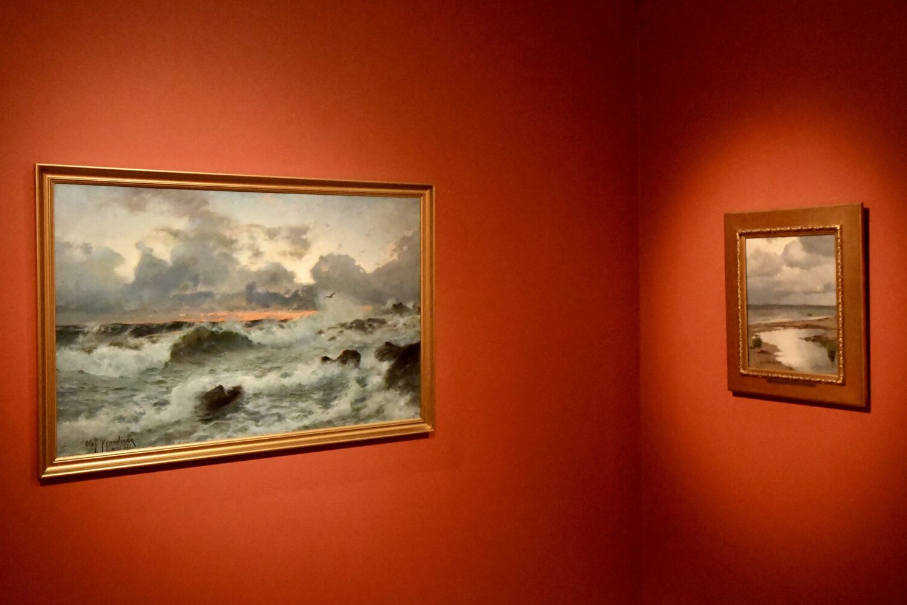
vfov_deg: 38.9
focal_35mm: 34
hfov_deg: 55.8
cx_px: 446
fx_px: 857
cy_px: 308
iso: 16000
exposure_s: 1/125
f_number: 7.1
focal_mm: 22
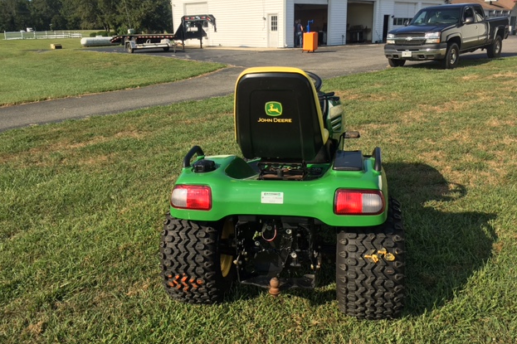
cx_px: 265
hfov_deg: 60.3
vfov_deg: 42.3
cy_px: 157
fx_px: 445
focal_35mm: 31
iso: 25
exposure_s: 1/986
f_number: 2.2
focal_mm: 4.15
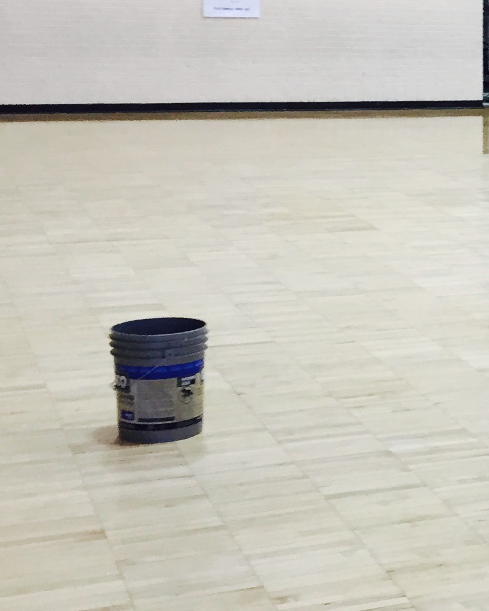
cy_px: 182
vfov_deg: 21.4
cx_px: 828
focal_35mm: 89
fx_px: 1611
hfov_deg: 15.3
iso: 80
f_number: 2.2
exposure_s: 1/30
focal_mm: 4.15
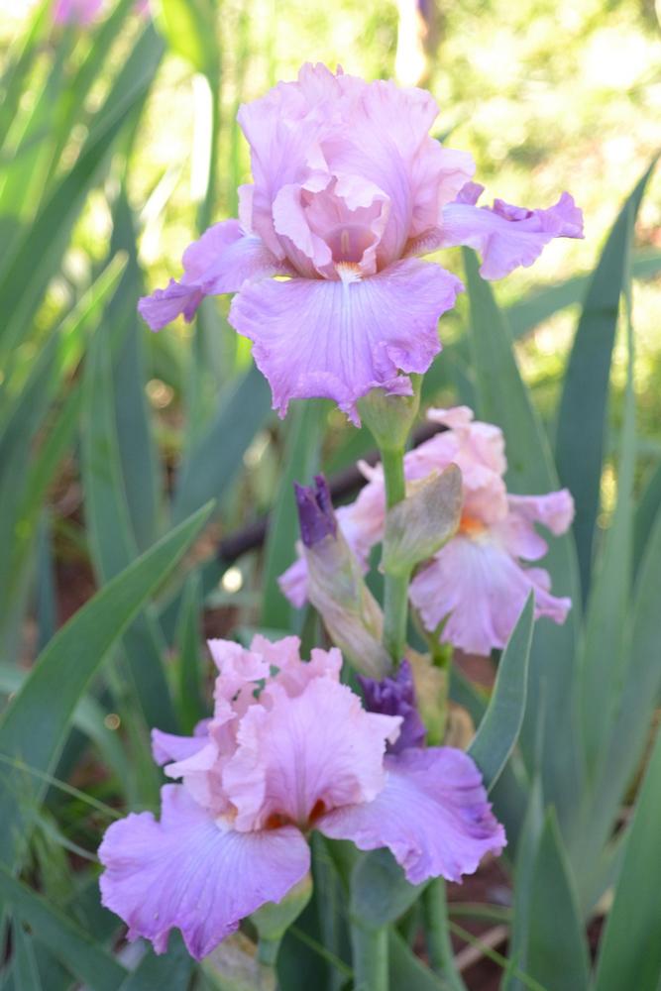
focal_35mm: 66
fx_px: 1817
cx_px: 330
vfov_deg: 30.5
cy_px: 496
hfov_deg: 20.6
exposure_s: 1/125
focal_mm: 44
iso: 400
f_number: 5.6
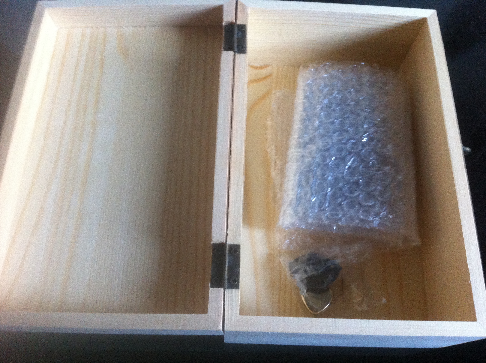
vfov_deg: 40.6
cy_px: 182
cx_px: 243
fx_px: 491
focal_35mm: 35
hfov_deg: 52.7
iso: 320
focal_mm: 3.85
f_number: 2.8
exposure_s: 1/17
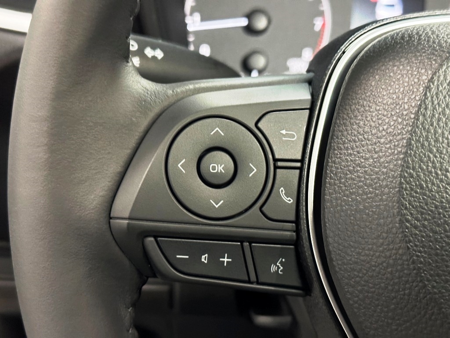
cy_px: 169
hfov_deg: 39.7
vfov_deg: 30.3
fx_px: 624
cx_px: 225
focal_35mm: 48
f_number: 1.78
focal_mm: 6.86
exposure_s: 1/24
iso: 640
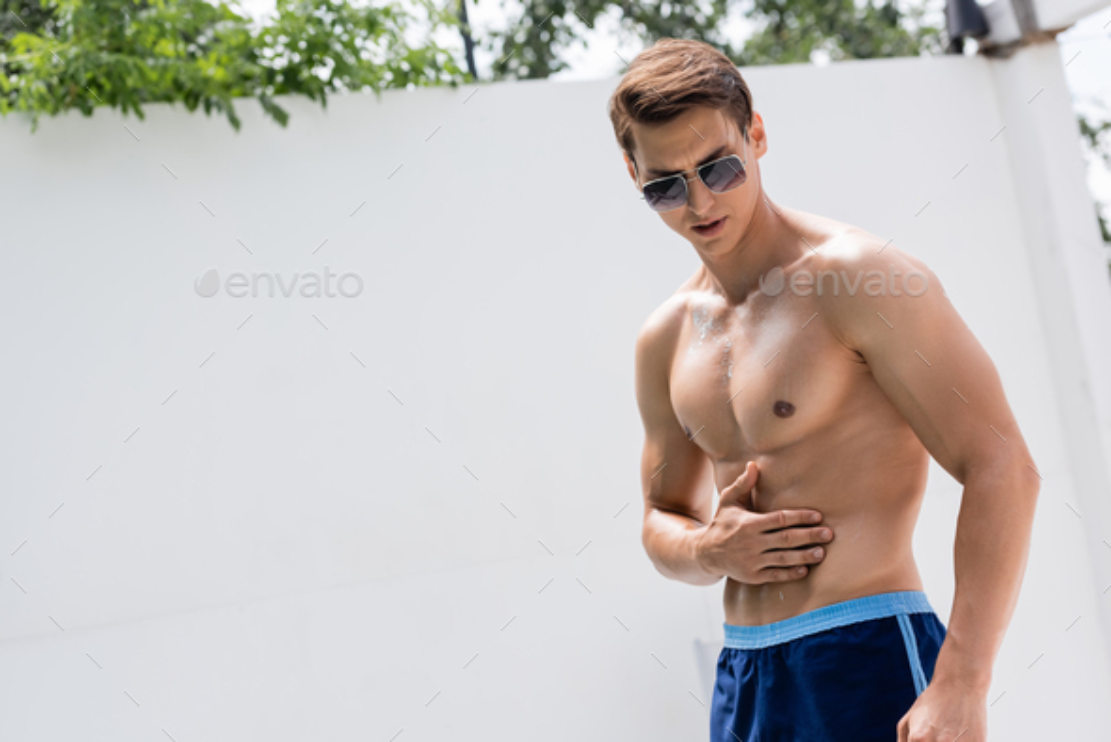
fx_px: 2161
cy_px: 371
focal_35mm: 70
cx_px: 556
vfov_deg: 19.5
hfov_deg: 28.8
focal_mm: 70
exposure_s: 1/800
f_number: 4
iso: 100
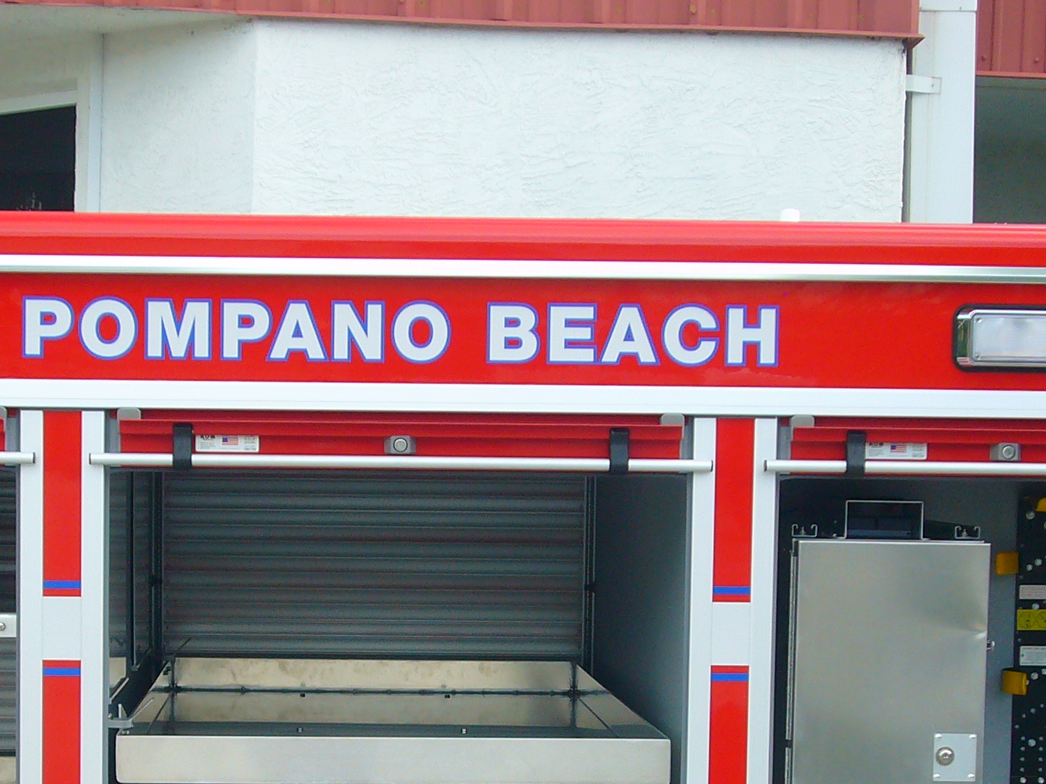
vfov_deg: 13.4
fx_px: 3293
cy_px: 758
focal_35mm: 109
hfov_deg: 18.0
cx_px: 374
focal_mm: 8.8
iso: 80
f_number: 3.8
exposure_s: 1/200
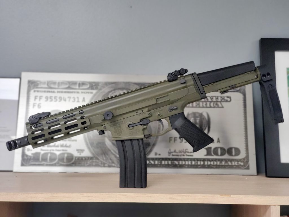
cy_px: 108
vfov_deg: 28.0
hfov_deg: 36.8
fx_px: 434
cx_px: 144
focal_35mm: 52
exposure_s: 1/59
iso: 400
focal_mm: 6
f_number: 2.1
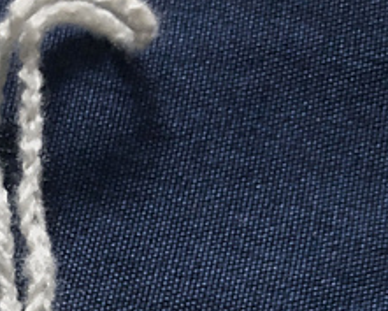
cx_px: 23
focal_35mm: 79
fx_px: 908
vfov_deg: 17.4
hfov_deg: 23.4
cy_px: 471
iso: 100
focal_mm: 3.99
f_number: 1.8
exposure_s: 1/4
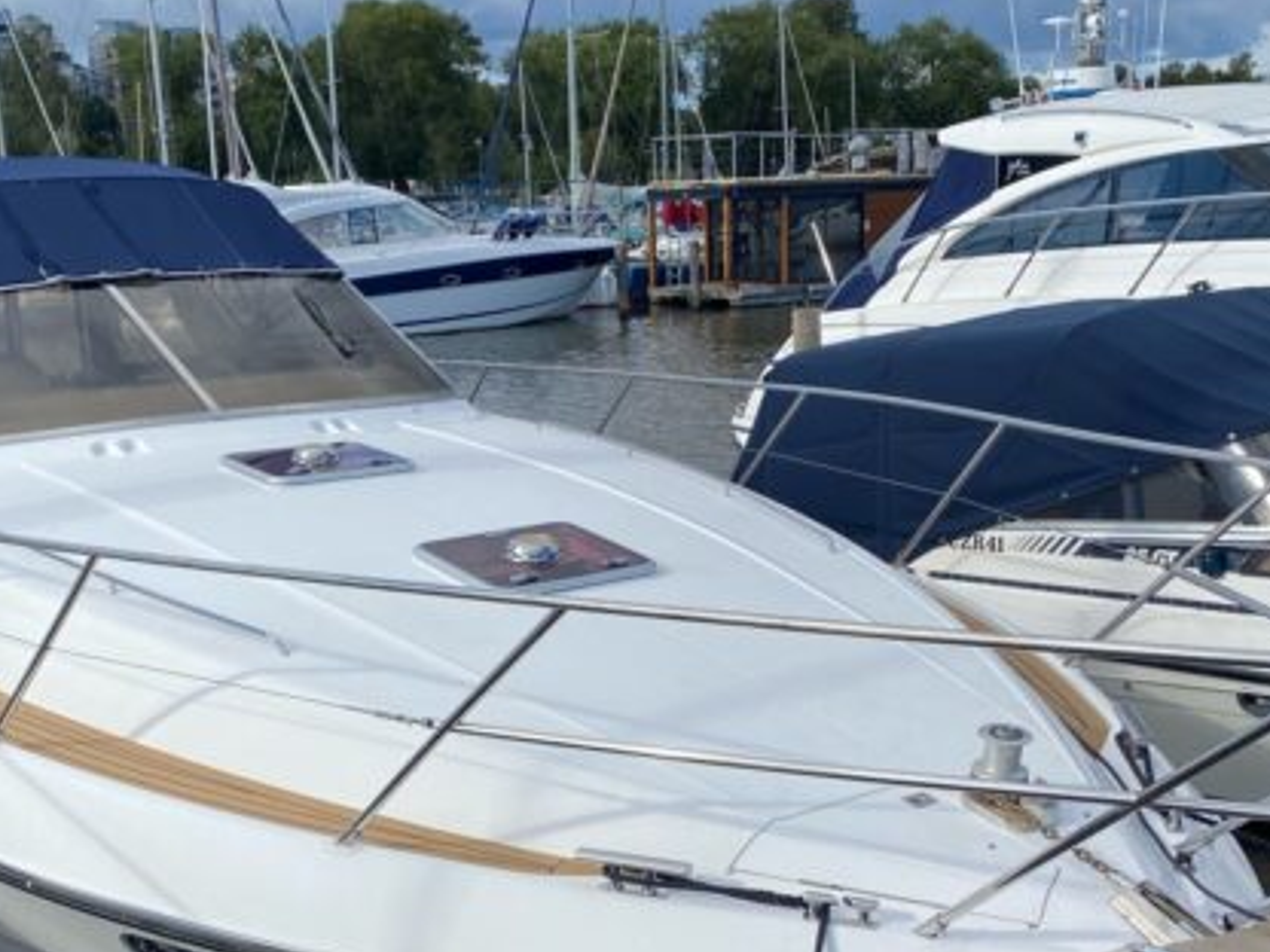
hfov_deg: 38.1
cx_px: 559
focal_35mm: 50
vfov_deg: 28.5
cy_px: 754
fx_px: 1834
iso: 32
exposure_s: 1/3040
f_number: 1.8
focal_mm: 4.25
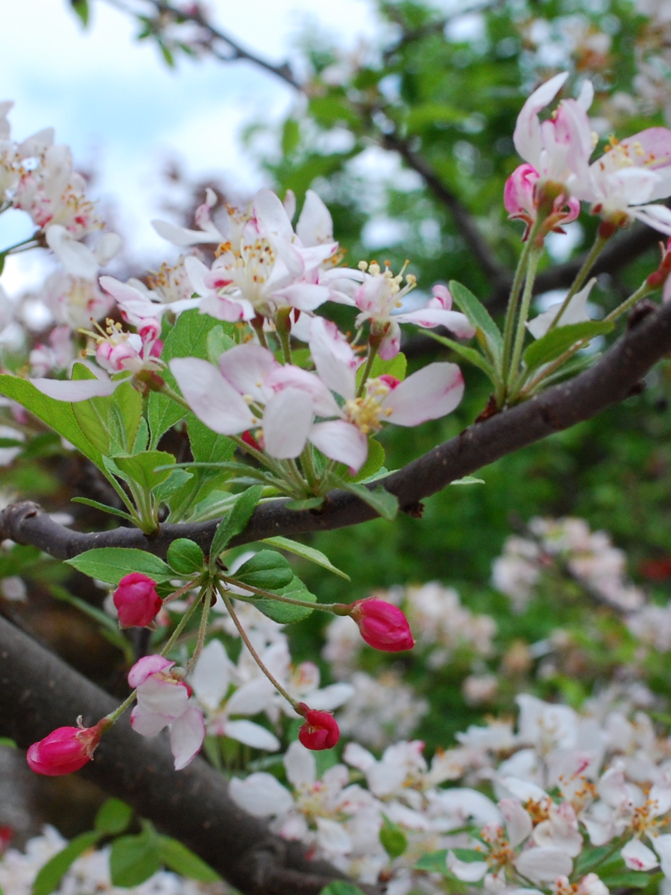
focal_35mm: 100
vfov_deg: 19.6
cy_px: 468
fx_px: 2585
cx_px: 218
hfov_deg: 14.8
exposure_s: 1/400
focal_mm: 28
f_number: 10
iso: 400
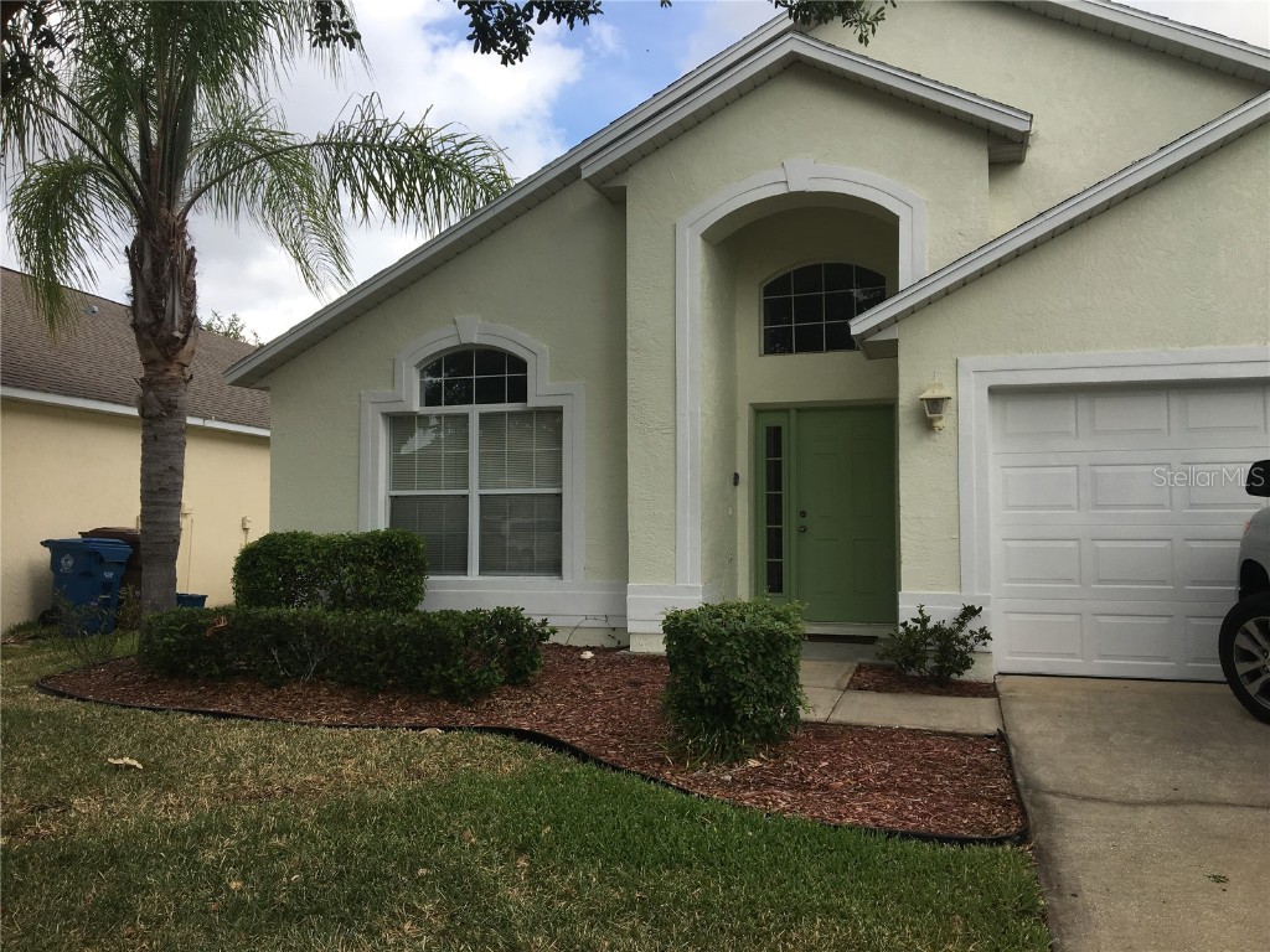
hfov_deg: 61.7
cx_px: 635
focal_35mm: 29
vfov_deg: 48.2
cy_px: 476
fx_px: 1064
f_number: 2.2
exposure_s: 1/905
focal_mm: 4.15
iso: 25
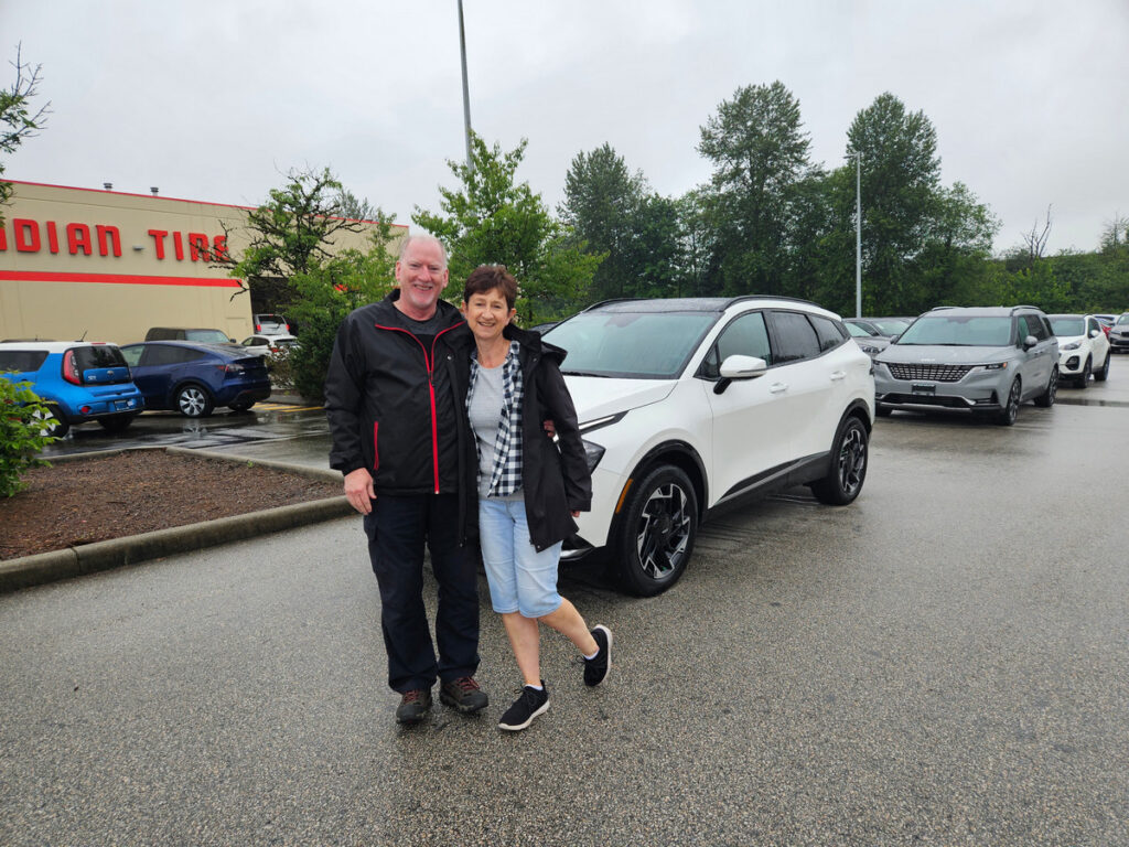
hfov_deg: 73.9
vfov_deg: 58.9
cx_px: 564
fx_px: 750
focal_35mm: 23
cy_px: 424
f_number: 1.8
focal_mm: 5.4
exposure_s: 1/519
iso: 25
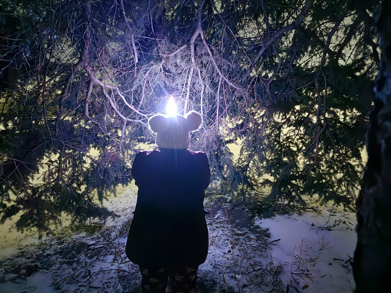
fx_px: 260
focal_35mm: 23
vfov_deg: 58.9
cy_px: 146
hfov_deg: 73.9
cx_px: 196
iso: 3200
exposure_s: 1/2
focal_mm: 6.3
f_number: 1.7
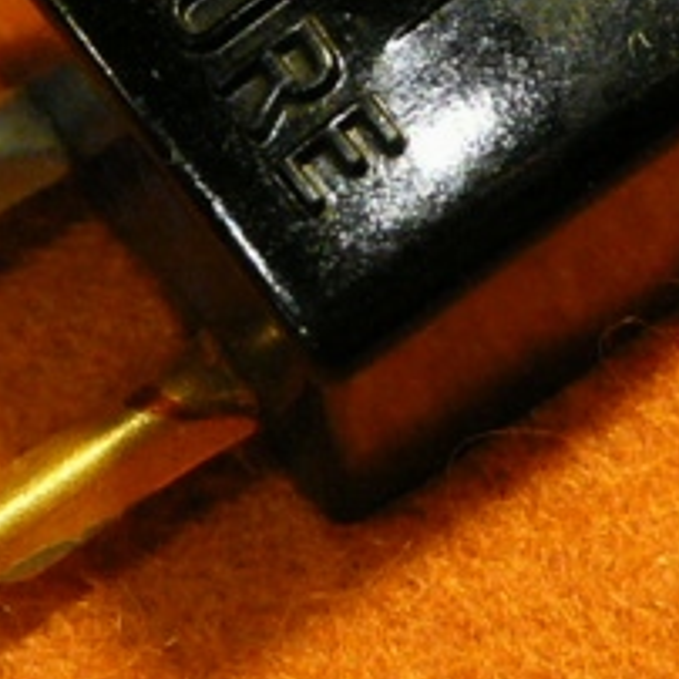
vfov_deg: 13.5
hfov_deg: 13.8
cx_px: 481
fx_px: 2796
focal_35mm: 126
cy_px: -104
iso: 400
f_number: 3.4
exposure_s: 1/13
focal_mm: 4.9
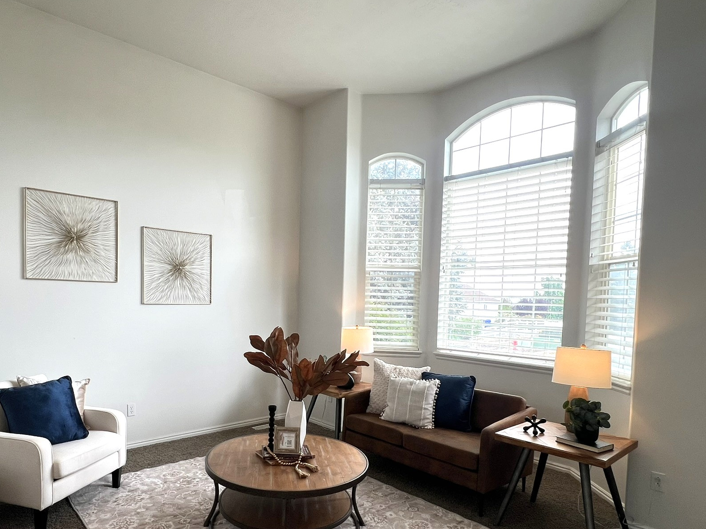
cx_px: 299
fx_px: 449
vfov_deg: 60.4
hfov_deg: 75.9
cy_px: 324
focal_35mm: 22
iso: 40
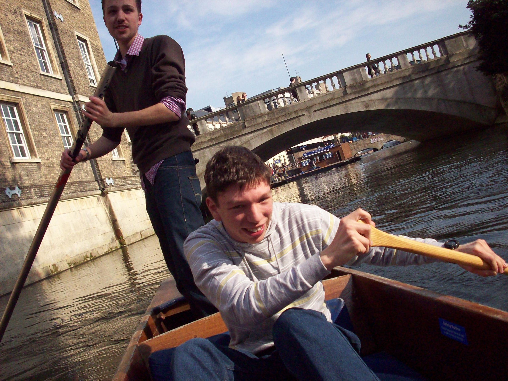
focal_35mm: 37
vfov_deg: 38.7
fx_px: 543
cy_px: 190
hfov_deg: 50.1
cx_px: 254
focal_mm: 6.2
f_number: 5.6
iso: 200
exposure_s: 1/746
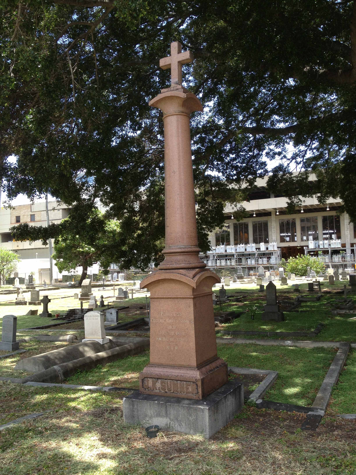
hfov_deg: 40.7
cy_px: 238
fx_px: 480
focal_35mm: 35
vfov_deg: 52.6
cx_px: 178
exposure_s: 1/317
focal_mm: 4.28
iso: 50
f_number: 2.4
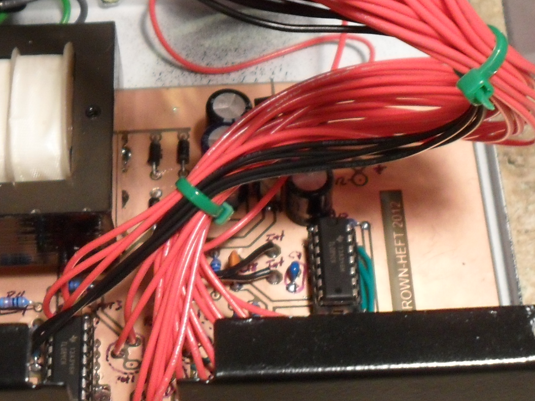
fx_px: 1329
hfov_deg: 22.7
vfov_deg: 16.8
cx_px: 221
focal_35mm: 86
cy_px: -6
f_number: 2.8
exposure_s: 1/20
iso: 200
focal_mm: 6.2
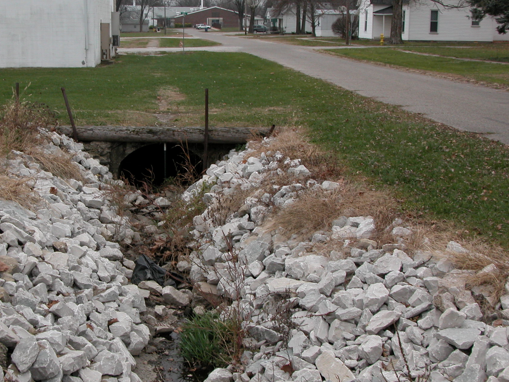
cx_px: 165
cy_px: 180
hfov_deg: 35.8
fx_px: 779
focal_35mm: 53
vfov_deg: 27.5
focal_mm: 8.9
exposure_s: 1/133
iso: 100
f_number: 4.5
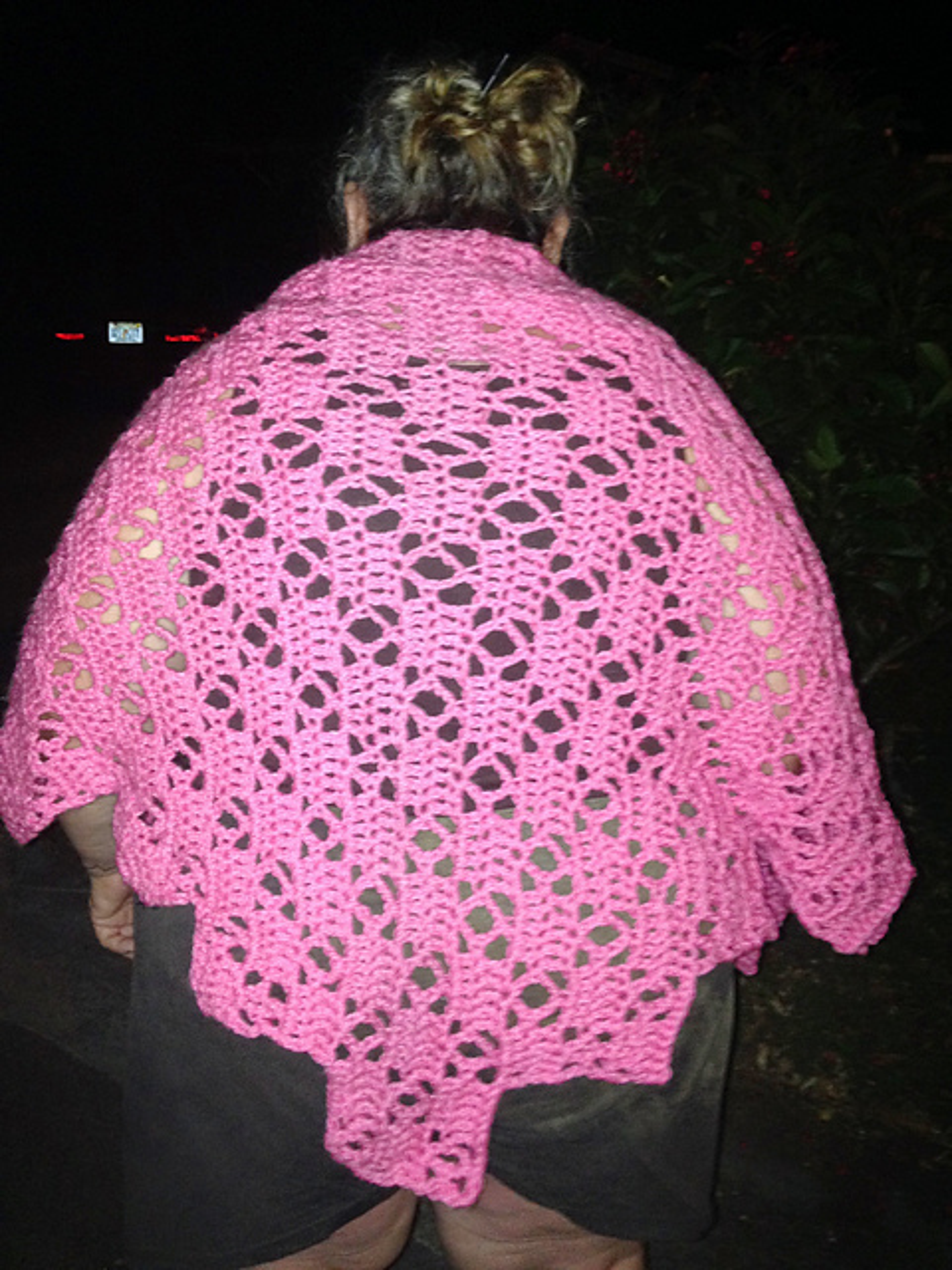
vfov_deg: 55.4
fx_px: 1210
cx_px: 476
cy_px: 635
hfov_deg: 42.9
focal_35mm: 33
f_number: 2.4
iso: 250
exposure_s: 1/16
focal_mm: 4.12
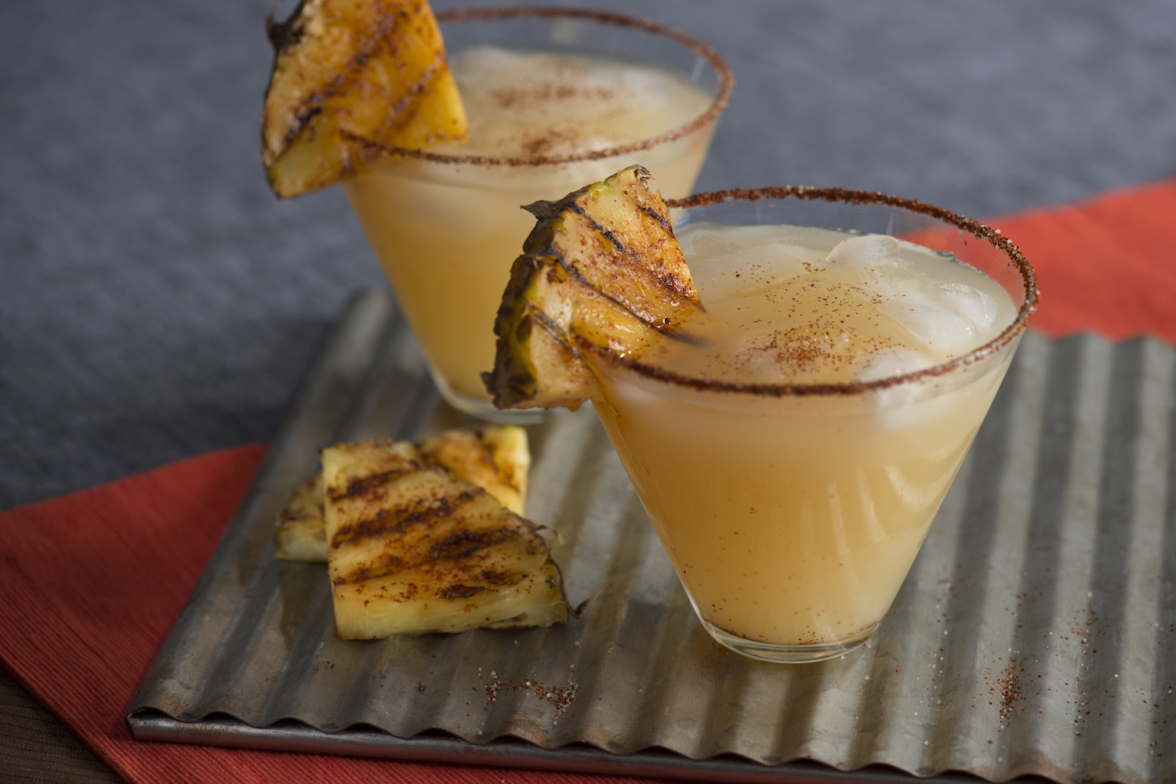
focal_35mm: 105
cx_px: 588
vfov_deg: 13.0
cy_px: 392
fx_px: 3431
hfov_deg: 19.5
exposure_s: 1/100
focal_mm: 105
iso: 160
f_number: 6.3
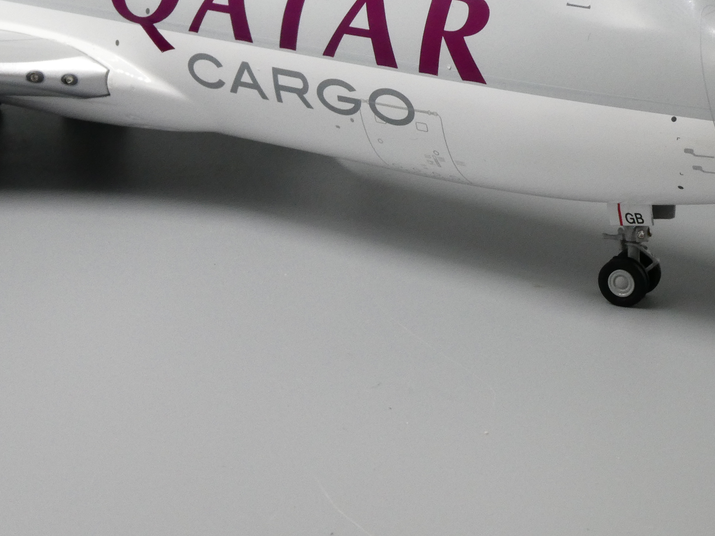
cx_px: 265
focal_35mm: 88
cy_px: 109
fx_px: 1818
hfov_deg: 22.2
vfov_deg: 16.7
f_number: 7.1
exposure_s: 1/50
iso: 250
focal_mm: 8.4
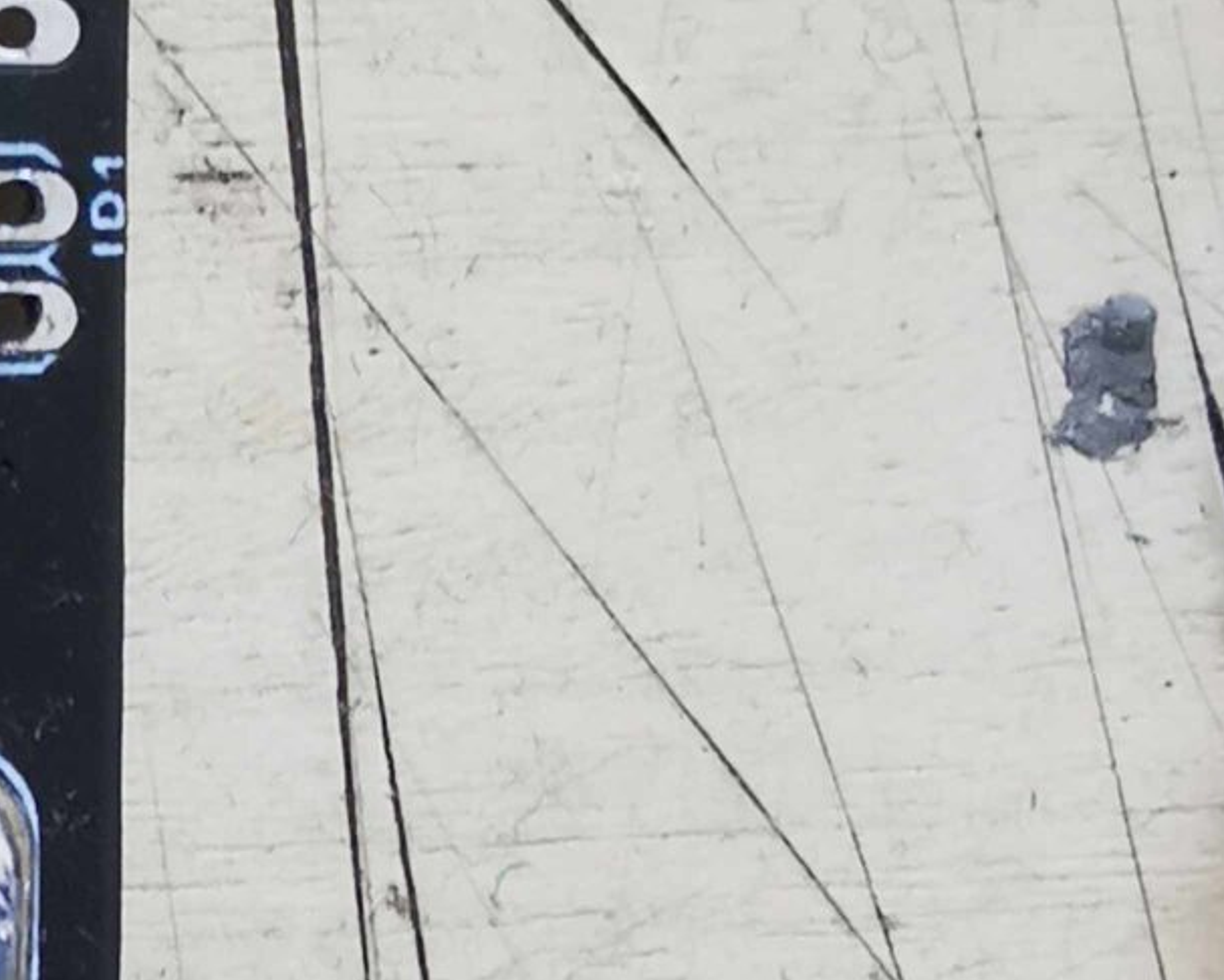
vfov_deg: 14.4
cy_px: 641
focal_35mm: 107
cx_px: -405
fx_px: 3877
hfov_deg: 16.8
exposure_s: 1/25
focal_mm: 2.35
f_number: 2.2
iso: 500
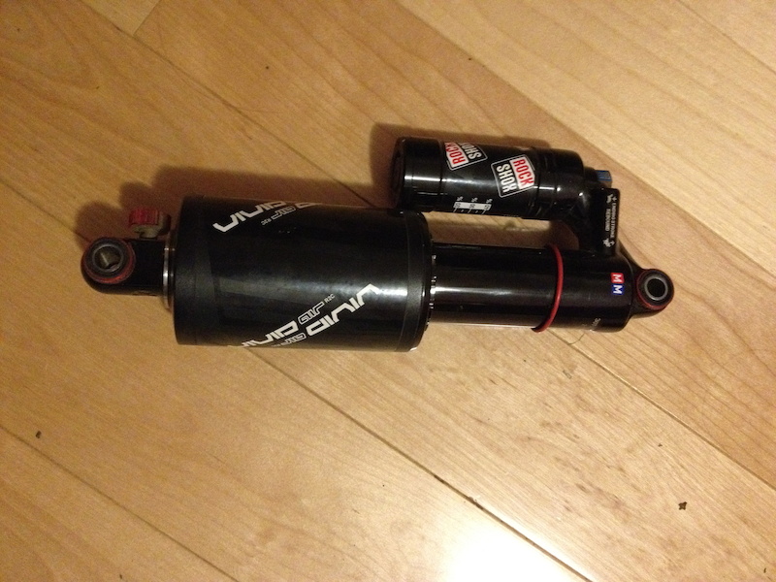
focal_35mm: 35
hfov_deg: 52.6
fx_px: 785
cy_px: 291
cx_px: 388
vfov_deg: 40.7
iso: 800
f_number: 2.4
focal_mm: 4.28
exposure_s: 1/15
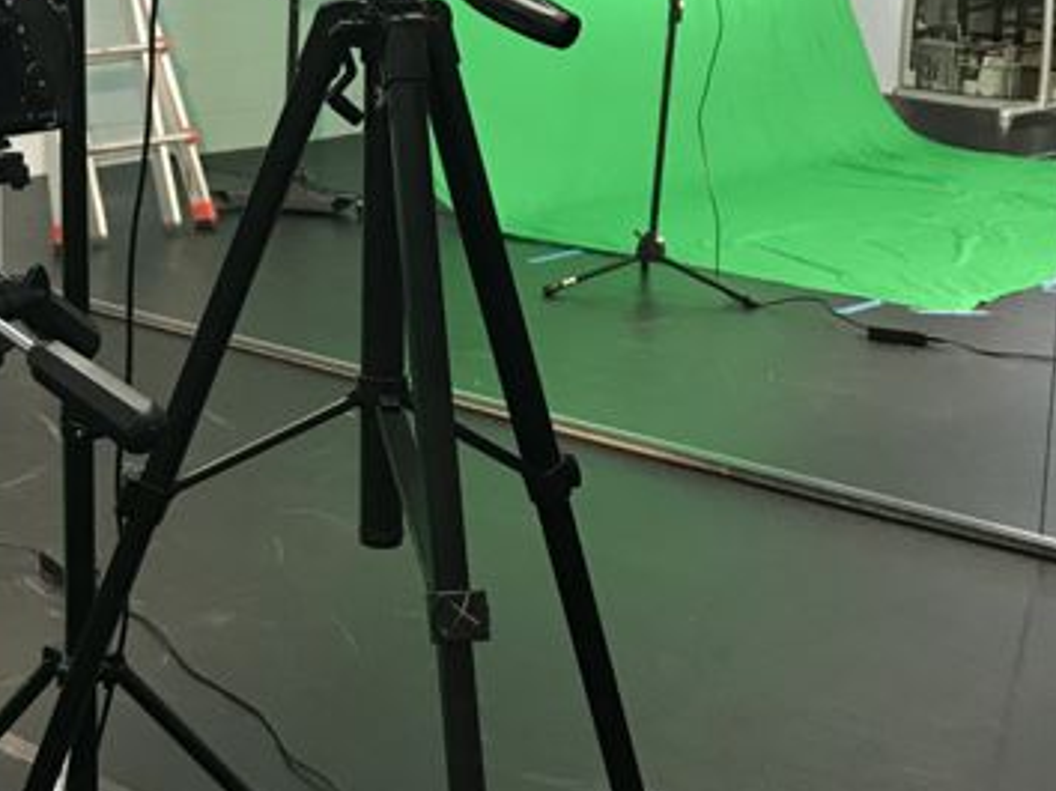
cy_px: 185
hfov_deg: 32.1
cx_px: 92
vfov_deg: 25.3
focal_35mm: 57
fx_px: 1738
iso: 40
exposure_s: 1/24
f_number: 1.8
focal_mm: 3.99
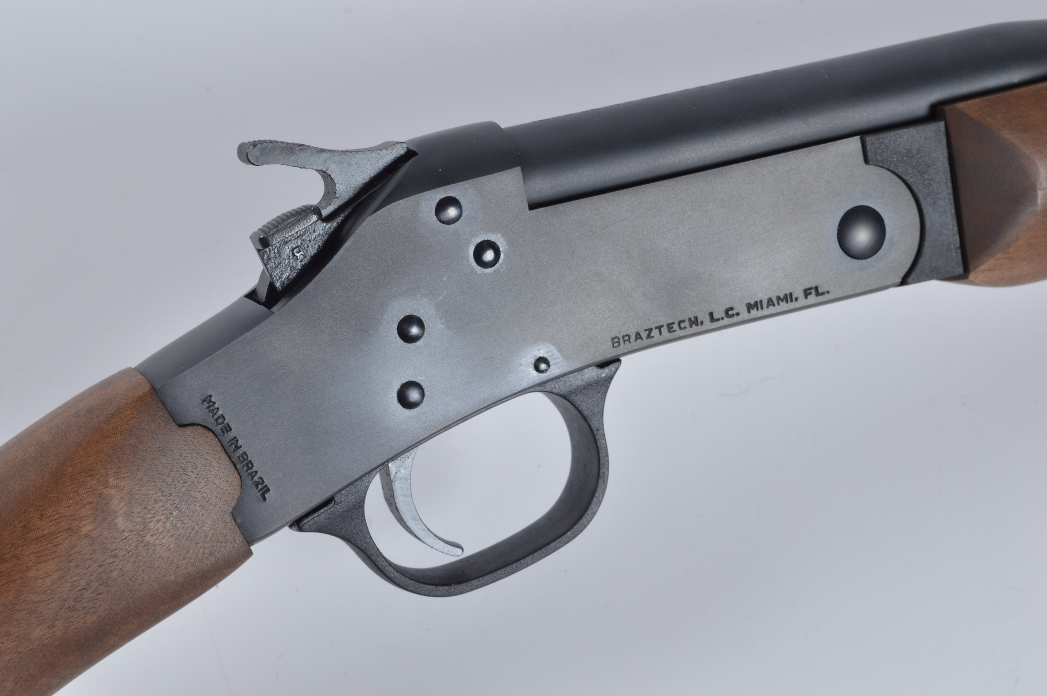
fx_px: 2397
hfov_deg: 24.6
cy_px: 348
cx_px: 524
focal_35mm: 82
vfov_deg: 16.5
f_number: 14
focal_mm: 55
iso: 100
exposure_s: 1/125
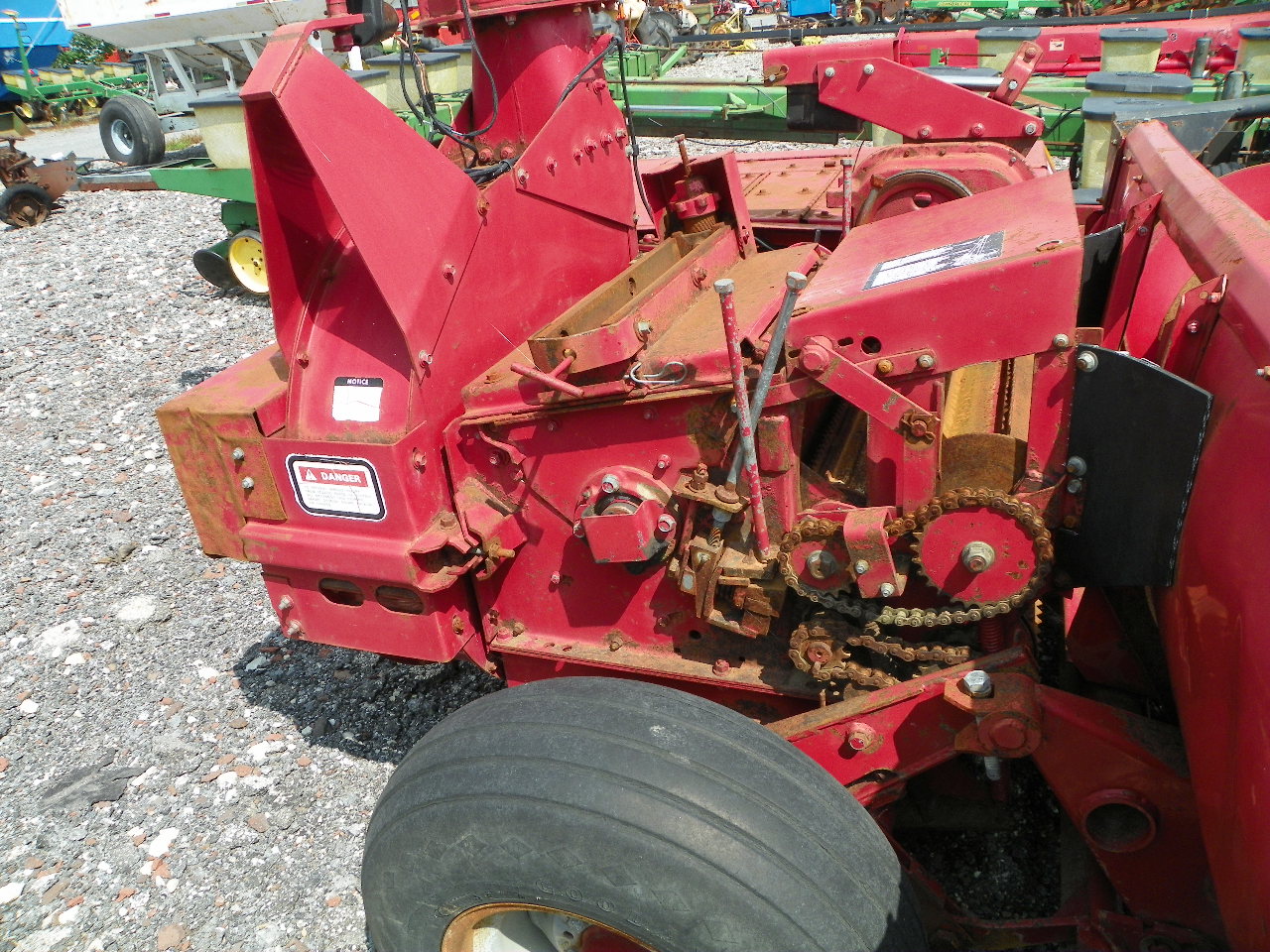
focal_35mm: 26
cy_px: 476
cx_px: 635
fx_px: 954
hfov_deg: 67.3
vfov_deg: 53.1
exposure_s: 1/320
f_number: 5
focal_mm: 4.6
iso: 64
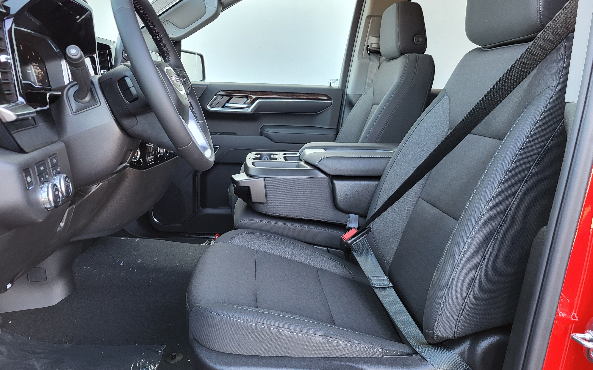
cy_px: 198
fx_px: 453
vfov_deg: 44.5
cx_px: 296
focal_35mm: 28
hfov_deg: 66.5
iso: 200
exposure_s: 1/120
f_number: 1.8
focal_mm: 5.4
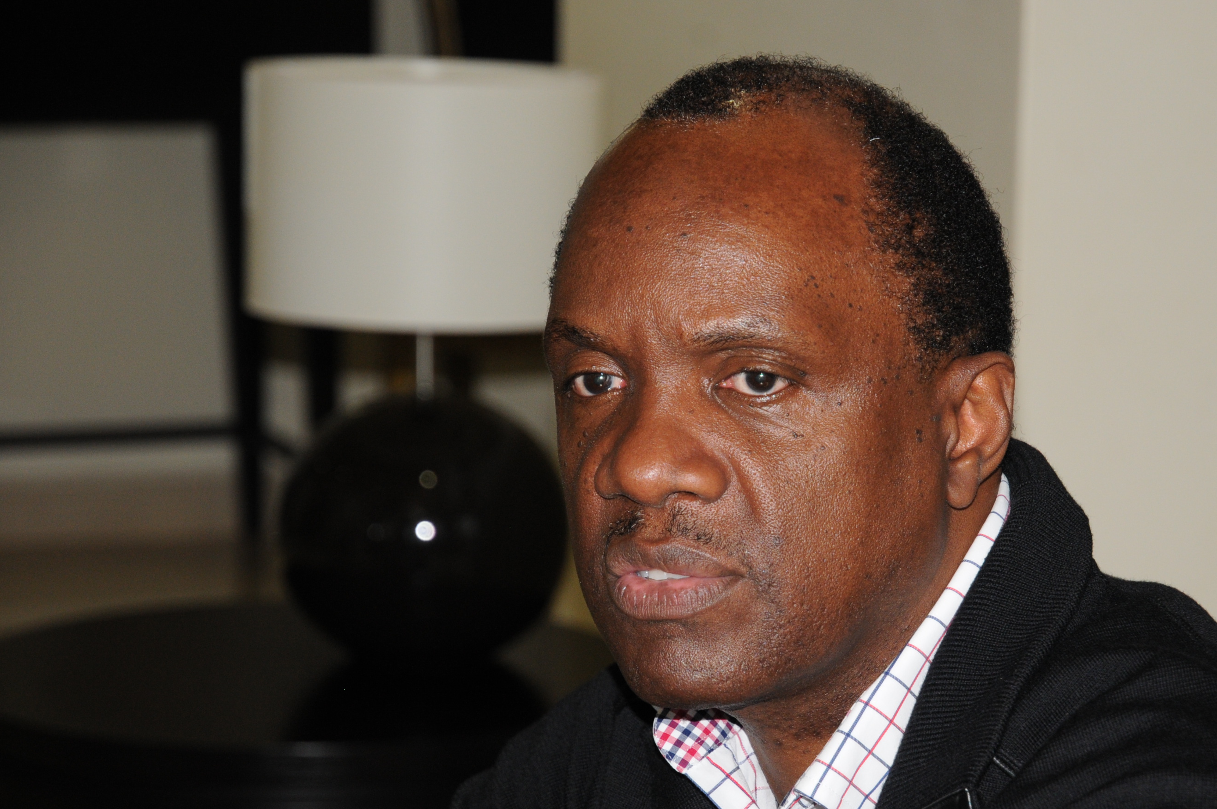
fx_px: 5254
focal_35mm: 156
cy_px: 482
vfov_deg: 8.8
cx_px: 727
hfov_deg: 13.2
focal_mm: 85
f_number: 5.6
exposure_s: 1/60
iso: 640
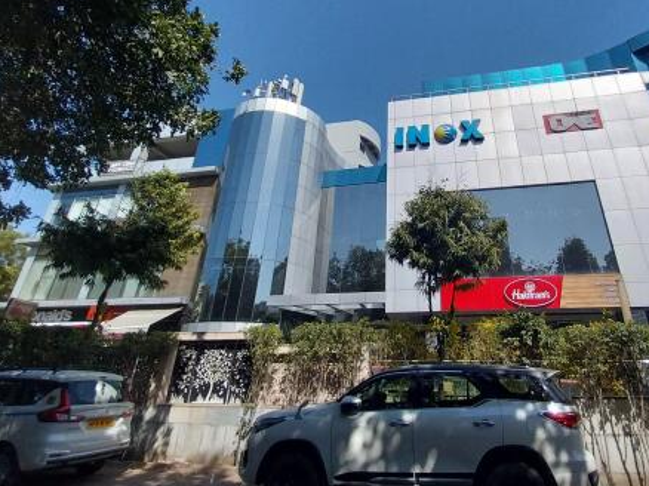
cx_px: 400
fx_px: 356
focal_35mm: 19
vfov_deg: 67.8
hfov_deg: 83.3
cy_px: 190
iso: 64
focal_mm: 1.3
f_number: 2.2
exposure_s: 1/1909
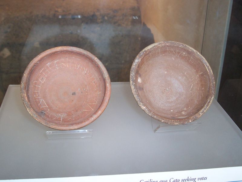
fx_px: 322
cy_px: 91
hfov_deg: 41.2
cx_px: 121
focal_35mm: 46
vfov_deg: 31.5
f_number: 3
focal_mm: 7
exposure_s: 1/60
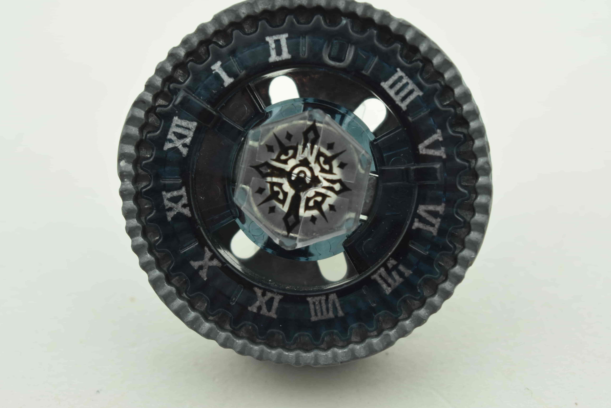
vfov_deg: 14.2
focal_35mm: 97
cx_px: 305
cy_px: 189
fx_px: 1639
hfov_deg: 21.1
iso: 400
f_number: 7.1
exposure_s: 1/200
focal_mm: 55
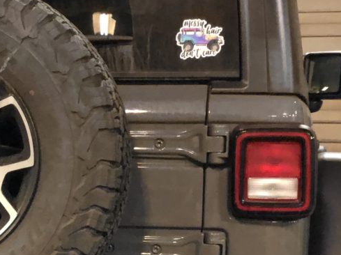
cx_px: -3
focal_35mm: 109
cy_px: 240
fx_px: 1073
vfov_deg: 13.4
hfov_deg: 17.6
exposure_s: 1/8
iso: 250
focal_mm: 6
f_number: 2.4
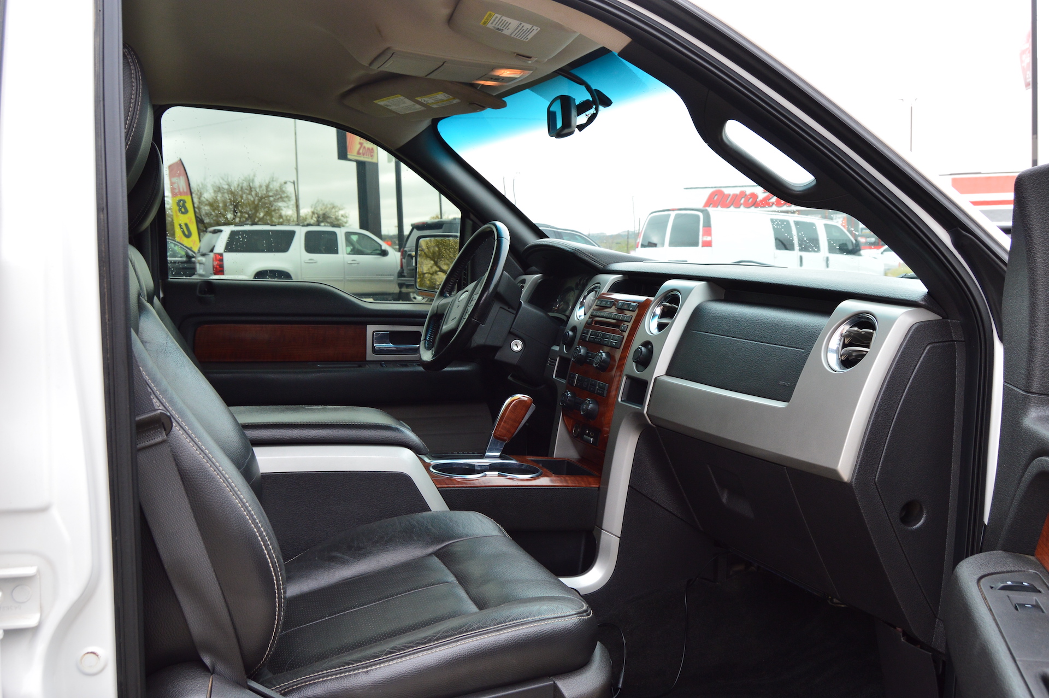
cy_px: 349
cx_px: 524
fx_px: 961
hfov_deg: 57.3
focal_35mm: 33
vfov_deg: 39.9
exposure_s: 1/125
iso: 400
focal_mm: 22
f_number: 9
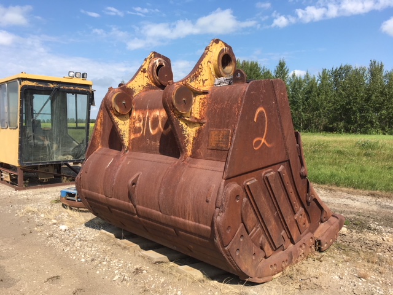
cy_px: 148
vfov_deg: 48.2
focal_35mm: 29
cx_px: 196
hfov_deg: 61.7
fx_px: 329
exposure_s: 1/1282
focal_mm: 4.15
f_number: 2.2
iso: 25
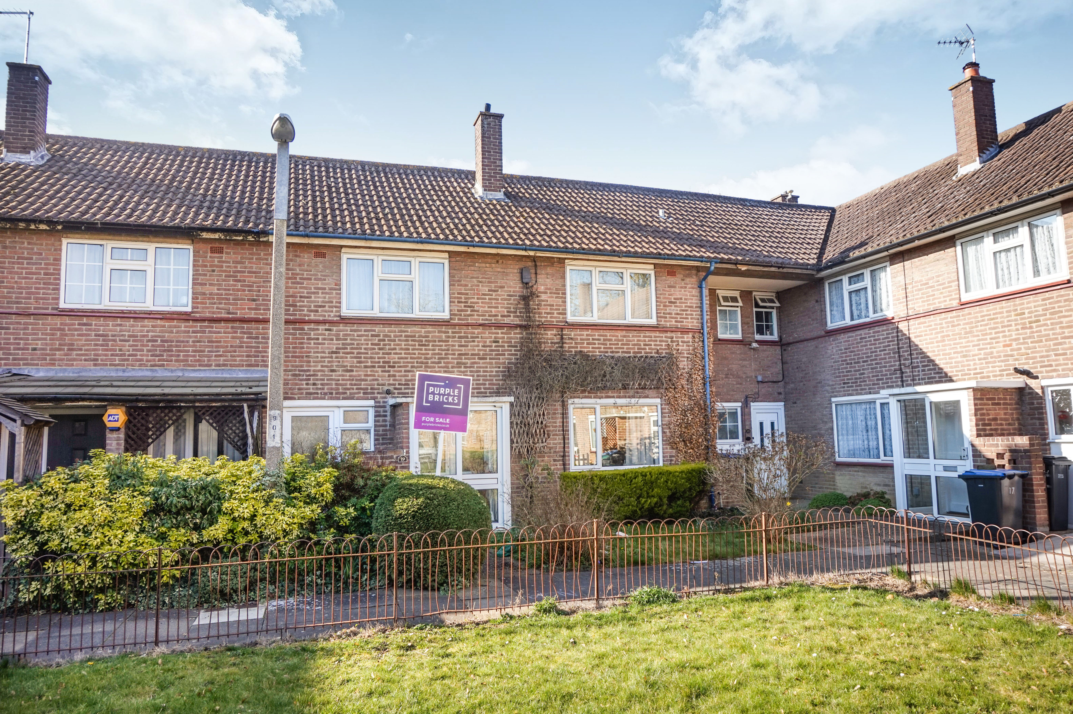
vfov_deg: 53.1
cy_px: 357
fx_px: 715
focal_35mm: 24
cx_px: 536
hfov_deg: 73.8
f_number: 8
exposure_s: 1/100
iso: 100
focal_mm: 16
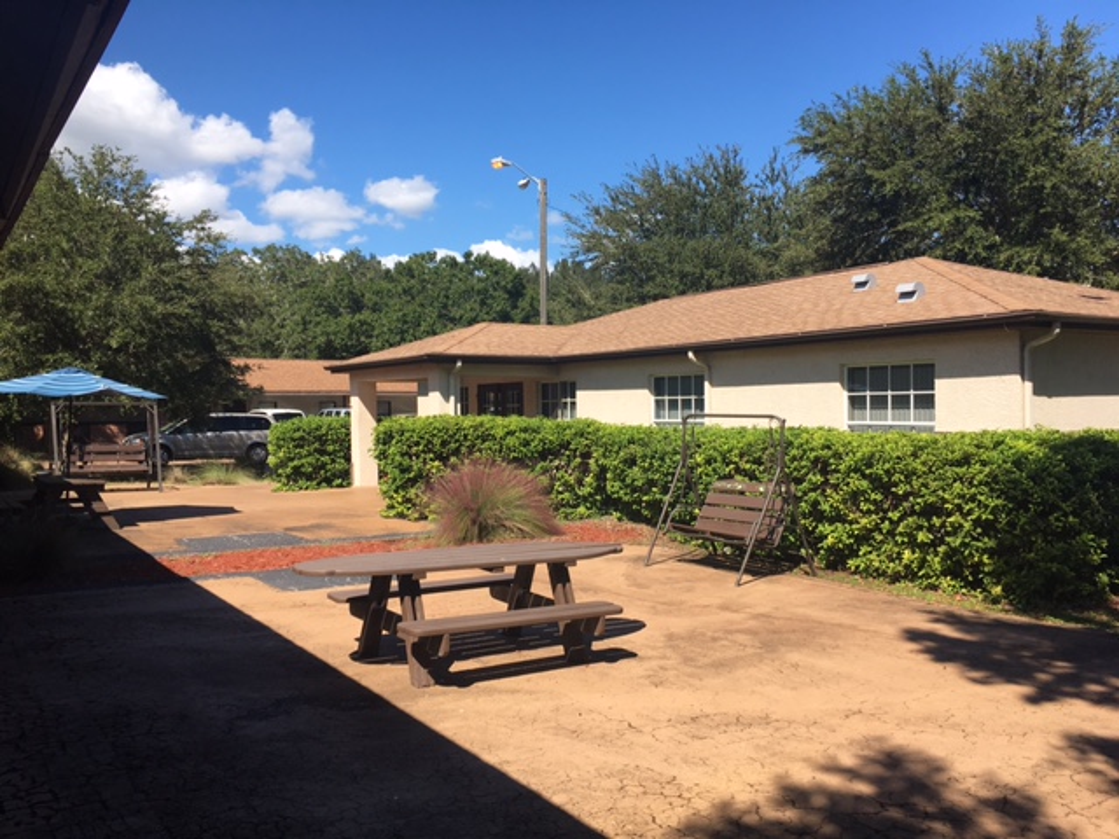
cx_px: 560
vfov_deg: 48.2
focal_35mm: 29
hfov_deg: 61.7
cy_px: 420
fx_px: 937
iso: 25
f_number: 2.2
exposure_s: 1/1261
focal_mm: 4.15
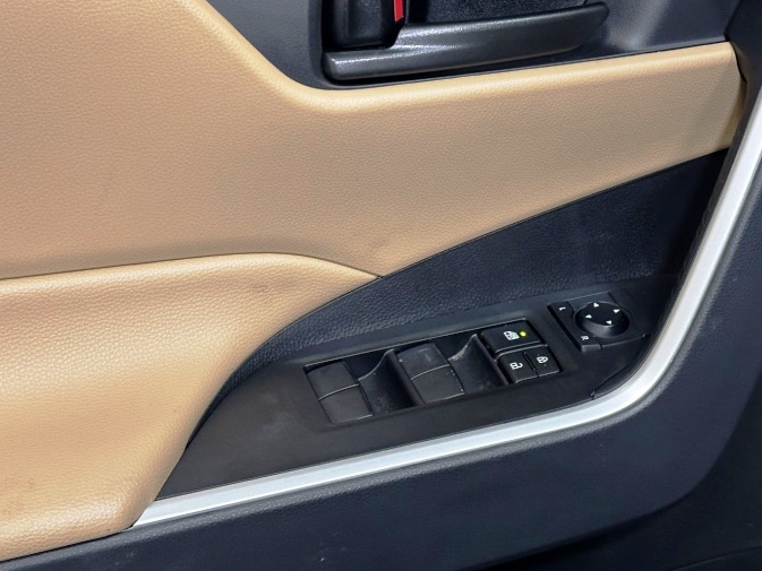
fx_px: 1607
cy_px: 224
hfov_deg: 26.6
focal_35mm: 73
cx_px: 455
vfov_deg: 20.1
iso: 250
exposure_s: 1/40
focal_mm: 6.86
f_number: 1.78
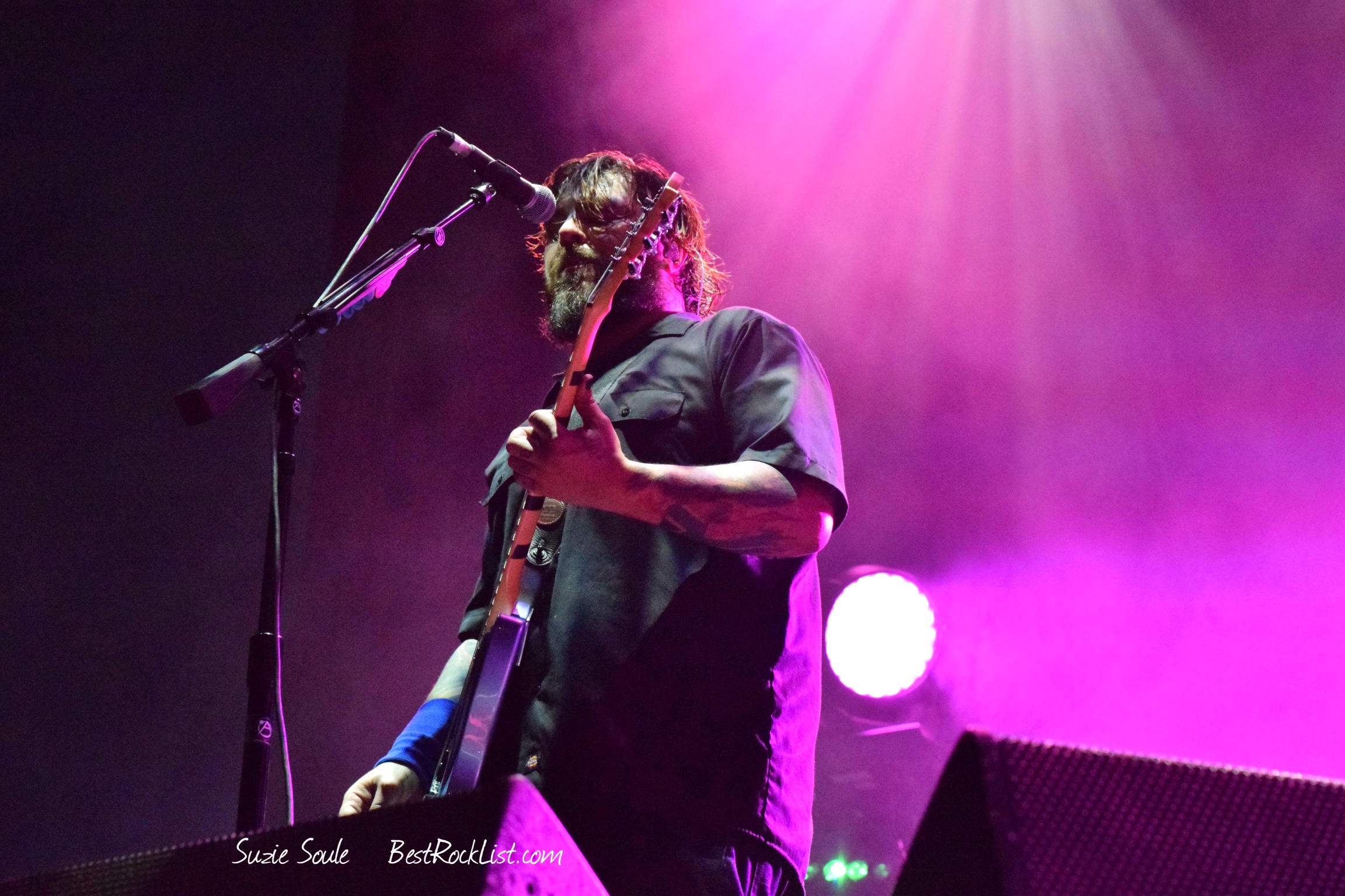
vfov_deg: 18.2
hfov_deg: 27.0
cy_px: 448
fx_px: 2802
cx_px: 672
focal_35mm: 75
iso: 8000
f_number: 4
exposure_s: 1/4000
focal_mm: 50
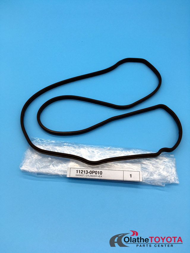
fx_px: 212
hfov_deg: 48.2
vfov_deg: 61.7
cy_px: 126
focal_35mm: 29
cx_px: 95
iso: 25
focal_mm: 4.15
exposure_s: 1/120
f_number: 2.2
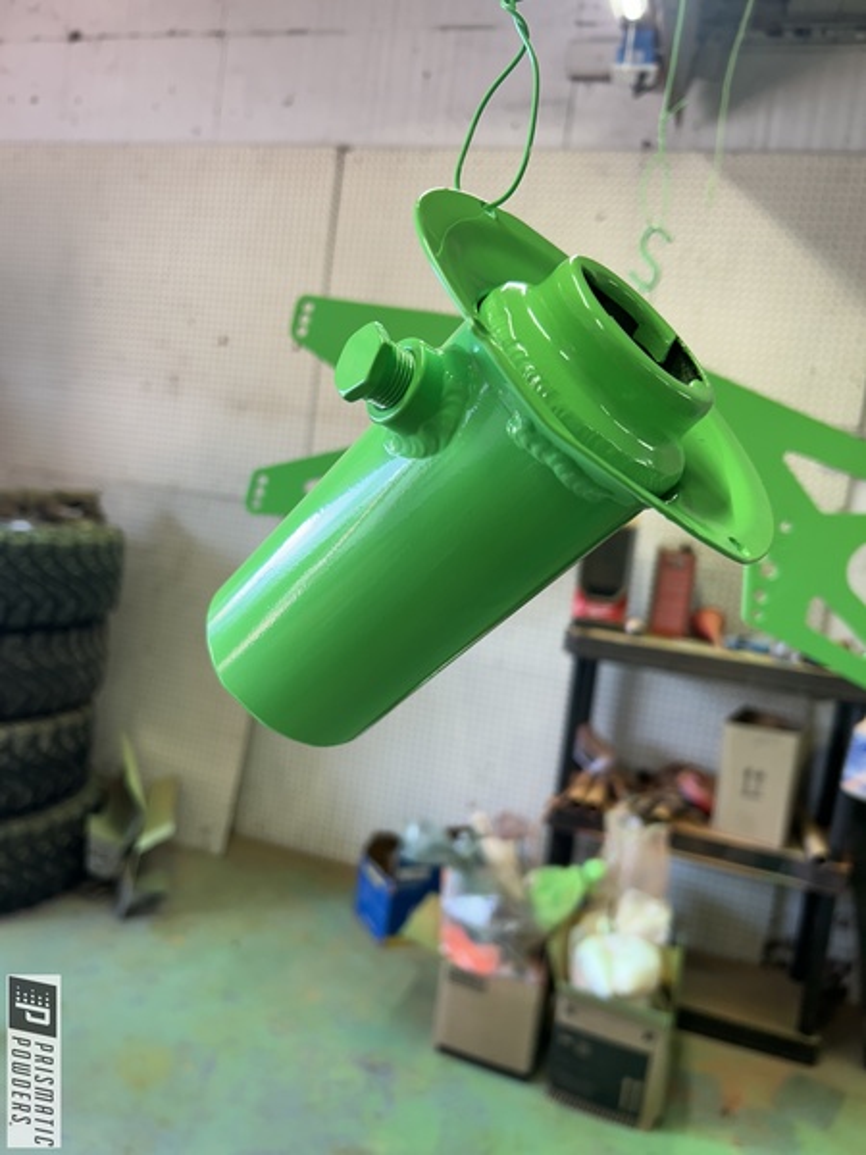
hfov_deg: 53.1
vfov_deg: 67.3
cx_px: 433
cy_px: 578
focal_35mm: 26
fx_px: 867
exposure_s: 1/120
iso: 40
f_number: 1.5
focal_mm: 5.7
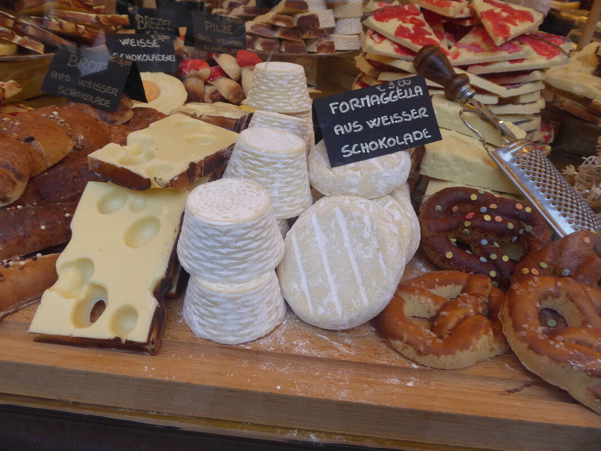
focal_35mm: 25
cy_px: 226
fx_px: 434
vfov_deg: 54.9
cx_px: 300
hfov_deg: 69.4
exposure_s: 1/160
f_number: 3.3
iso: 200
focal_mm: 4.3
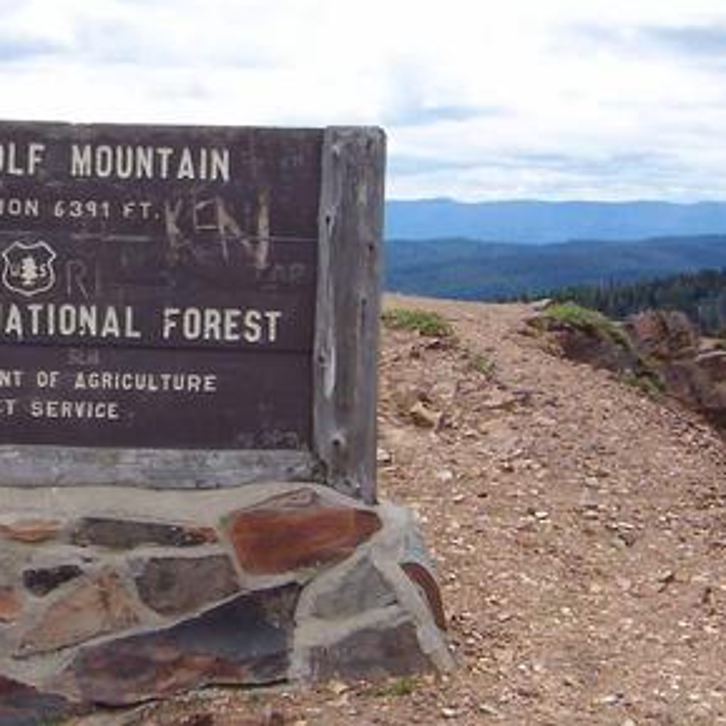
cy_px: 309
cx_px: 106
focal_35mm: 66
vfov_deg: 26.1
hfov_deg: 25.5
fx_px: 1566
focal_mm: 5.6
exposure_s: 1/500
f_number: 5.6
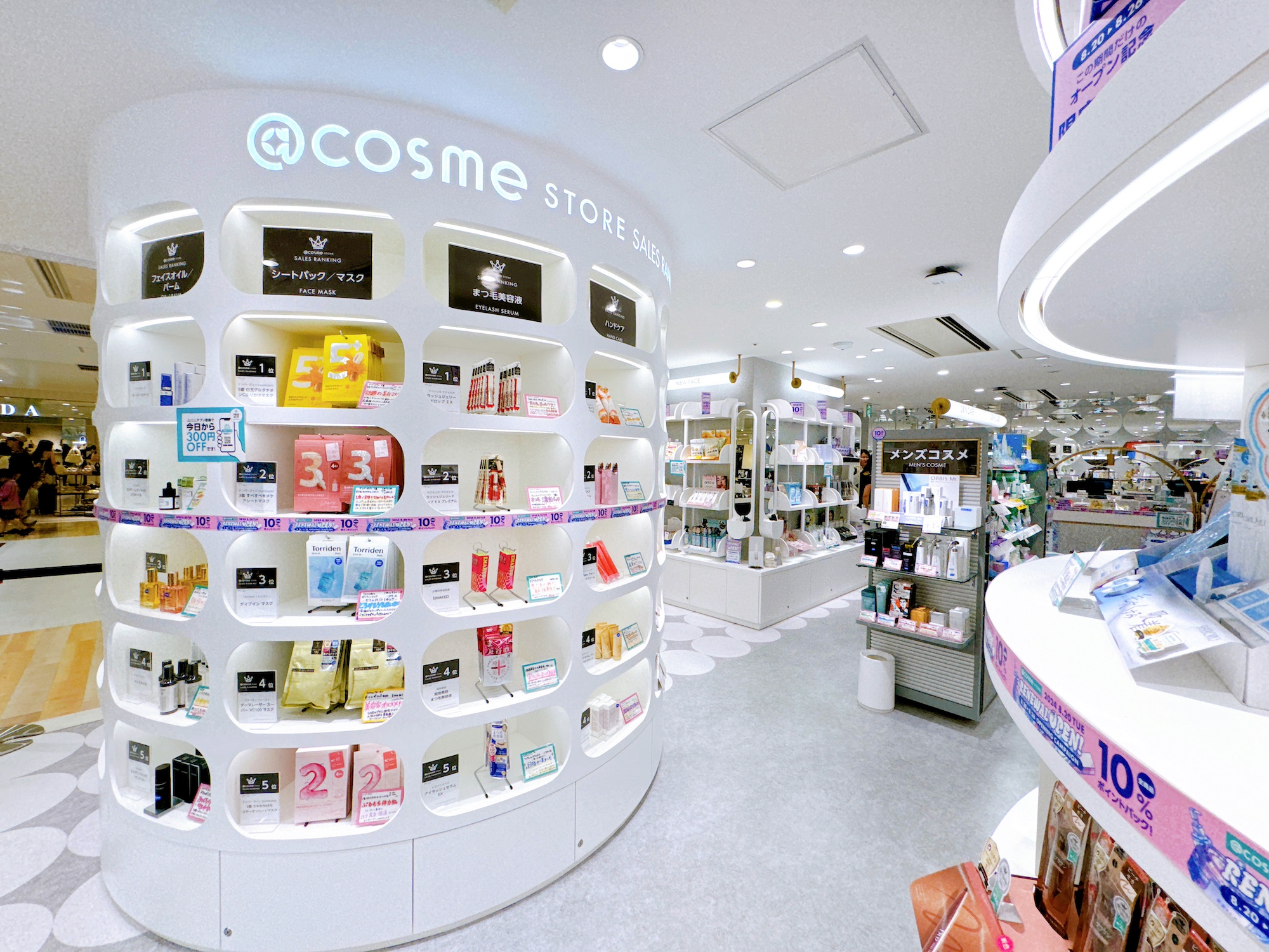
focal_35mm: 14
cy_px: 476
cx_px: 634
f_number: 2.2
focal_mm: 2.22
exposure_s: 1/260
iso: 40
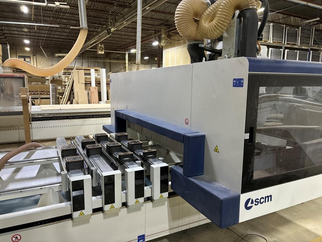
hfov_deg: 67.3
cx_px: 161
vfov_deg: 53.1
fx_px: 242
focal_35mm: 26
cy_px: 121
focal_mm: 5.96
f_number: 1.6
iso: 400
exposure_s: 1/40
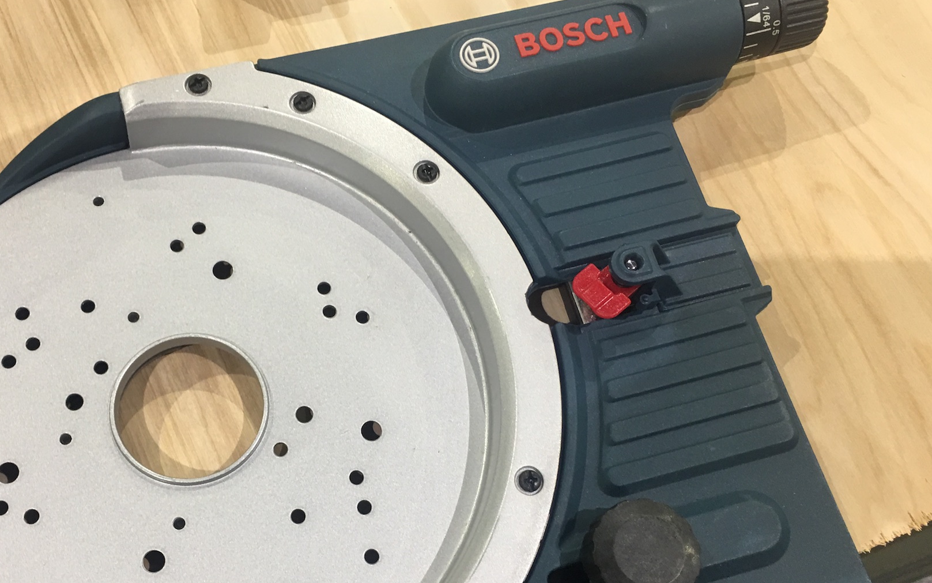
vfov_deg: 33.3
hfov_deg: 51.2
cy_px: 390
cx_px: 369
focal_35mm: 38
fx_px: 965
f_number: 2.2
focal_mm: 4.15
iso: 50
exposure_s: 1/33
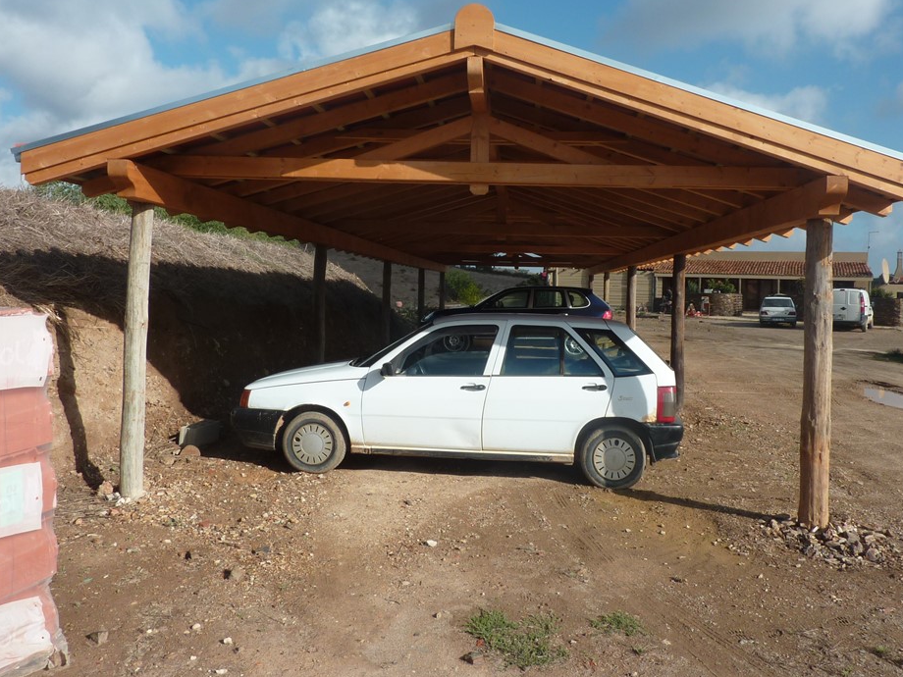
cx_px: 497
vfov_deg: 48.1
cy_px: 288
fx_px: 756
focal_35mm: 29
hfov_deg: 61.5
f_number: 5
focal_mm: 4.1
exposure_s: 1/500
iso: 80
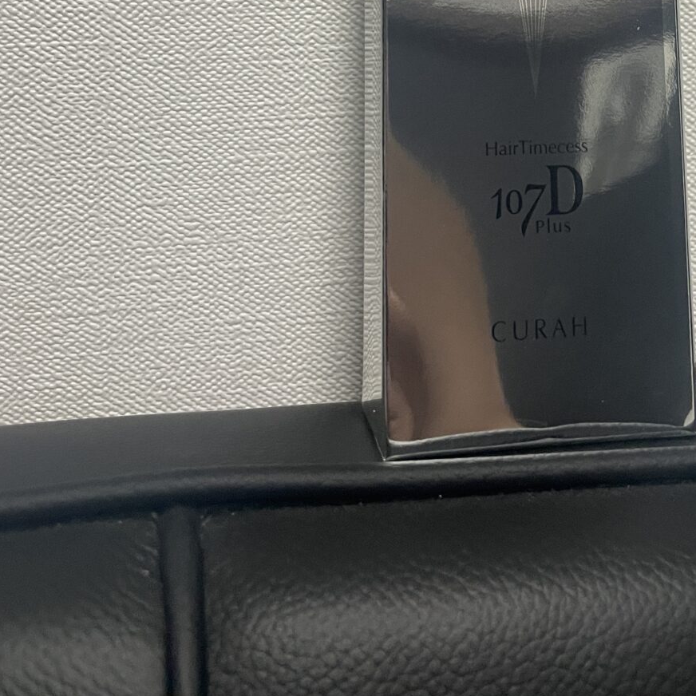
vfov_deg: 28.1
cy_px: -112
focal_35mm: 54
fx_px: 1228
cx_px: 534
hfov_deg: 31.0
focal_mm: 4.2
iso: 125
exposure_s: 1/58
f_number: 1.6
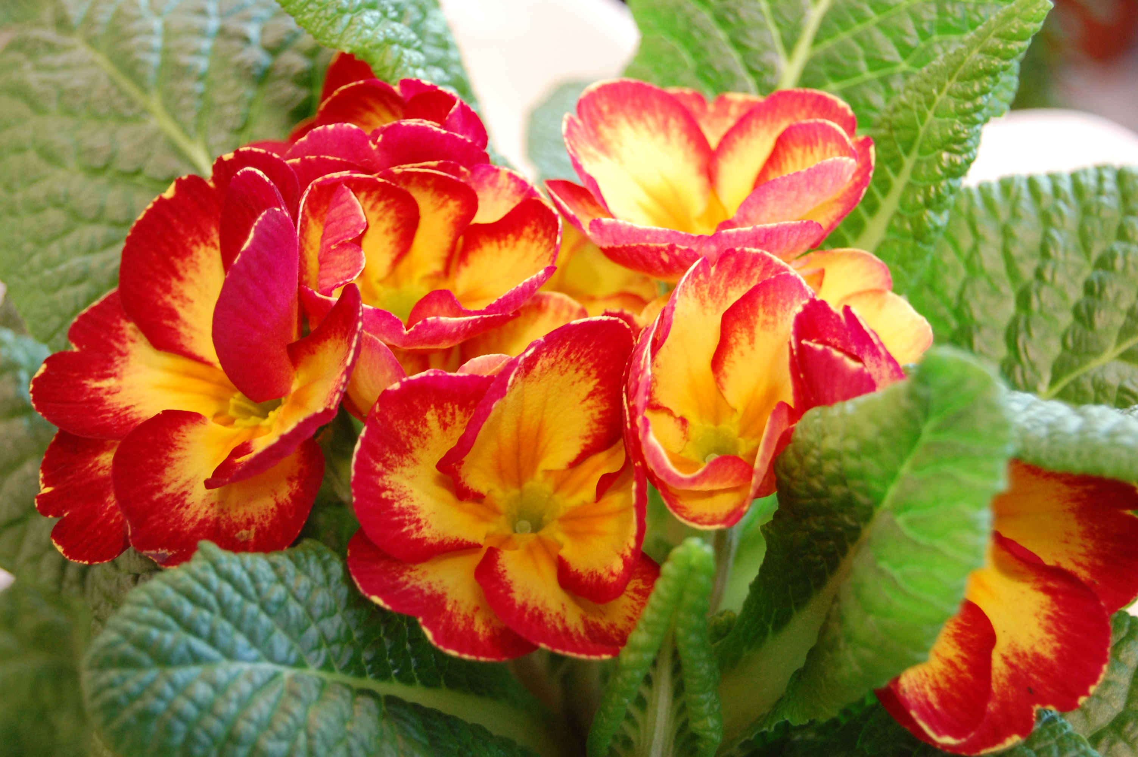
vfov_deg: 17.5
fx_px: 2463
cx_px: 569
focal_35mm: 78
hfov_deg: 26.0
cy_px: 378
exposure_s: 1/40
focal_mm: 52
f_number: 5.6
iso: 800
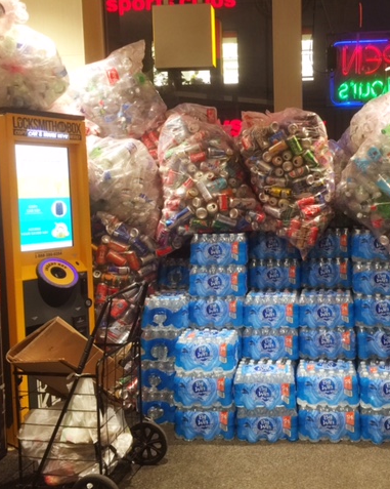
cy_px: 244
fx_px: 549
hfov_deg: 38.5
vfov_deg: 48.0
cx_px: 272
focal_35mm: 38
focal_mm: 4.15
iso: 80
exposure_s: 1/15
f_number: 2.2
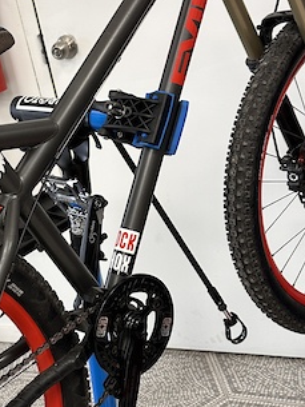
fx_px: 740
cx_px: 56
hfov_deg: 22.9
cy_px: 227
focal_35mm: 63
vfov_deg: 30.7
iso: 125
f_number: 1.78
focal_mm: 6.86
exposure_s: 1/60
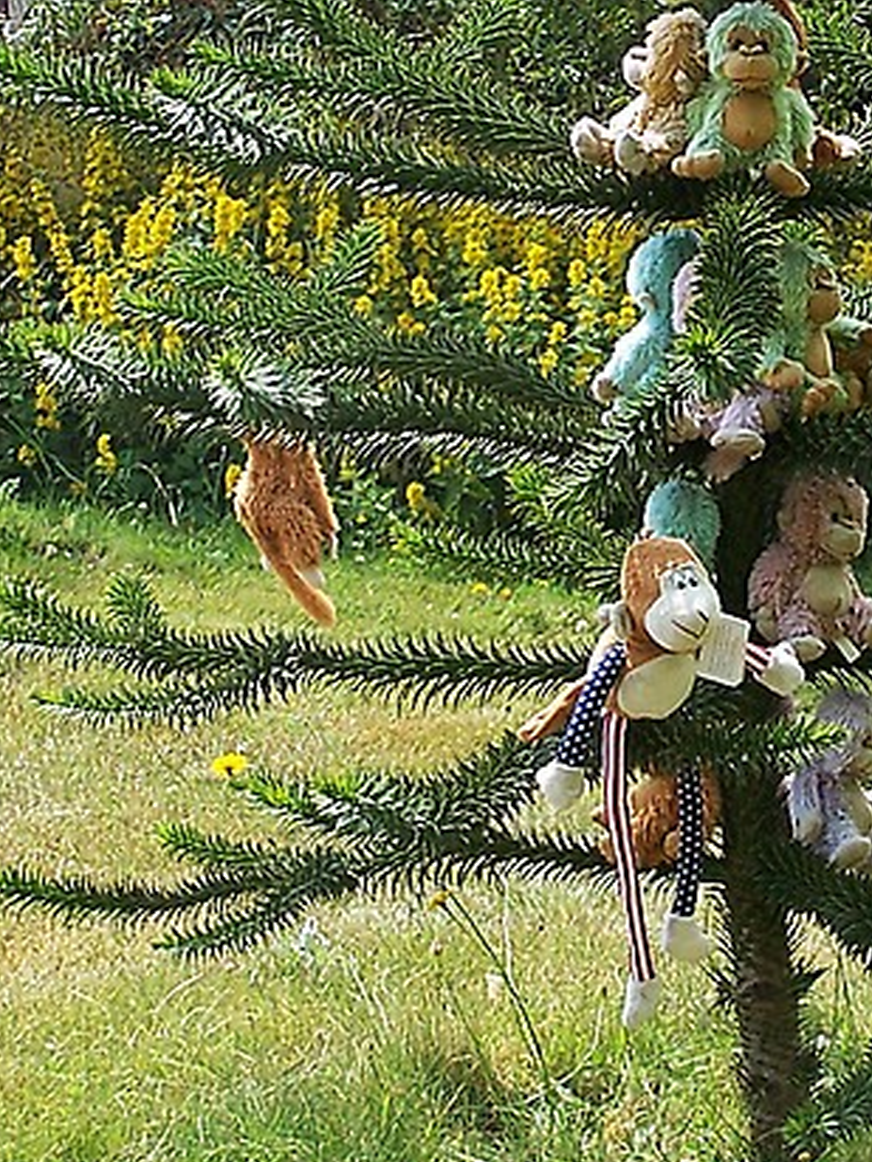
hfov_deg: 11.0
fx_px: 4501
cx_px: 728
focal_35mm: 134
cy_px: 212
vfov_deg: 14.6
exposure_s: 1/250
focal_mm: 11.5
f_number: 3.2
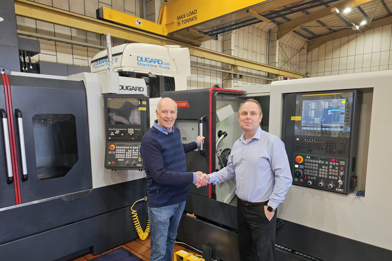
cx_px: 196
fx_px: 261
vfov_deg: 53.0
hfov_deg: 73.7
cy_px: 147
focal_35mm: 24
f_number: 1.7
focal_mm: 6.3
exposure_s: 1/120
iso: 200
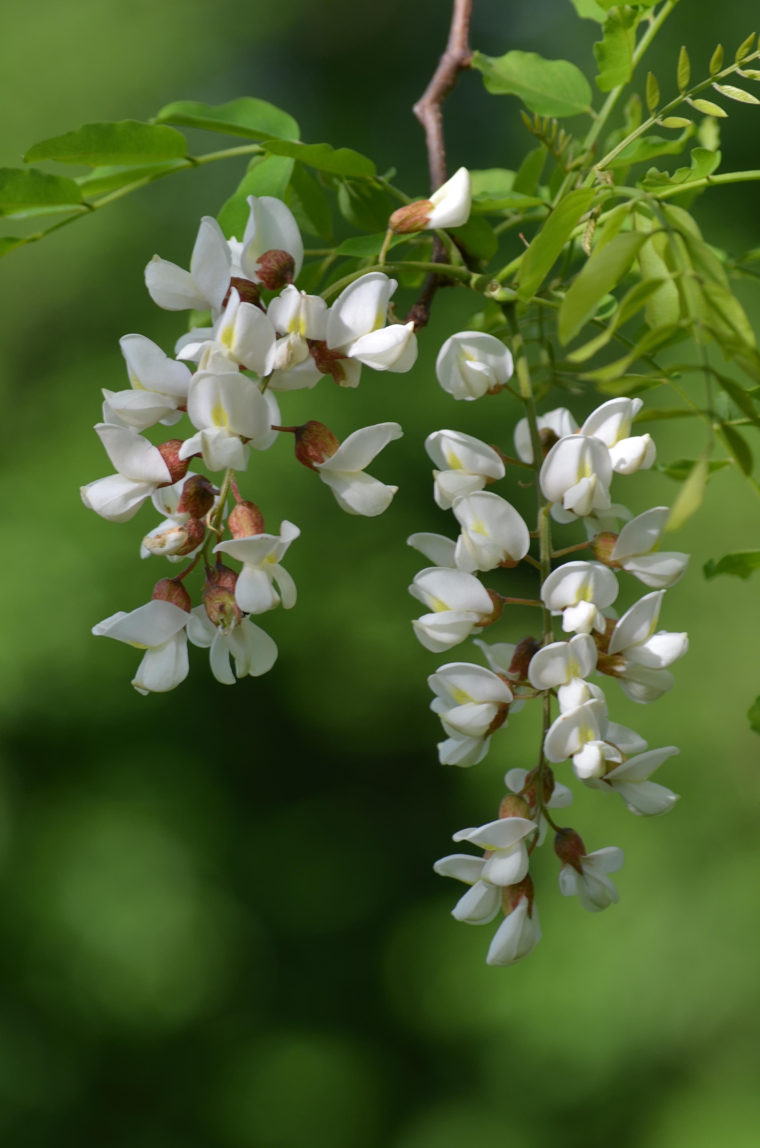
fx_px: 8349
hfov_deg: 5.2
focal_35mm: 262
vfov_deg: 7.9
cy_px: 574
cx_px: 380
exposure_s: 1/100
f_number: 8
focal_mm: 175
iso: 100
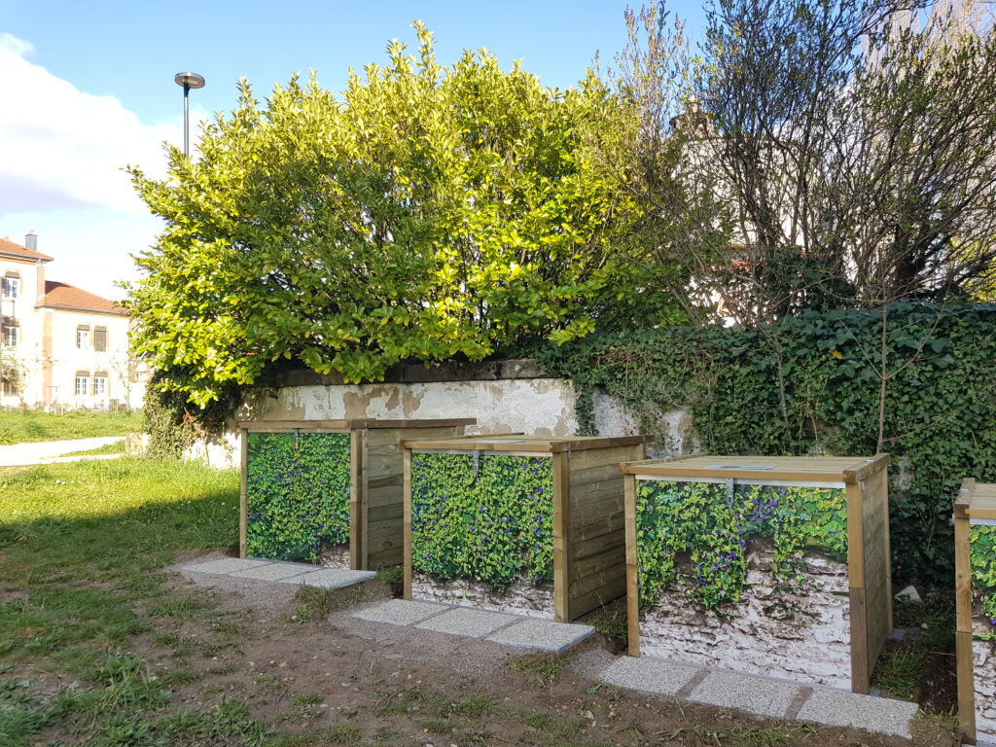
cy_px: 374
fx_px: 748
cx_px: 498
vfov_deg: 53.1
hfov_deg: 67.3
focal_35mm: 26
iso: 40
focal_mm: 4.2
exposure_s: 1/554
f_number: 1.7
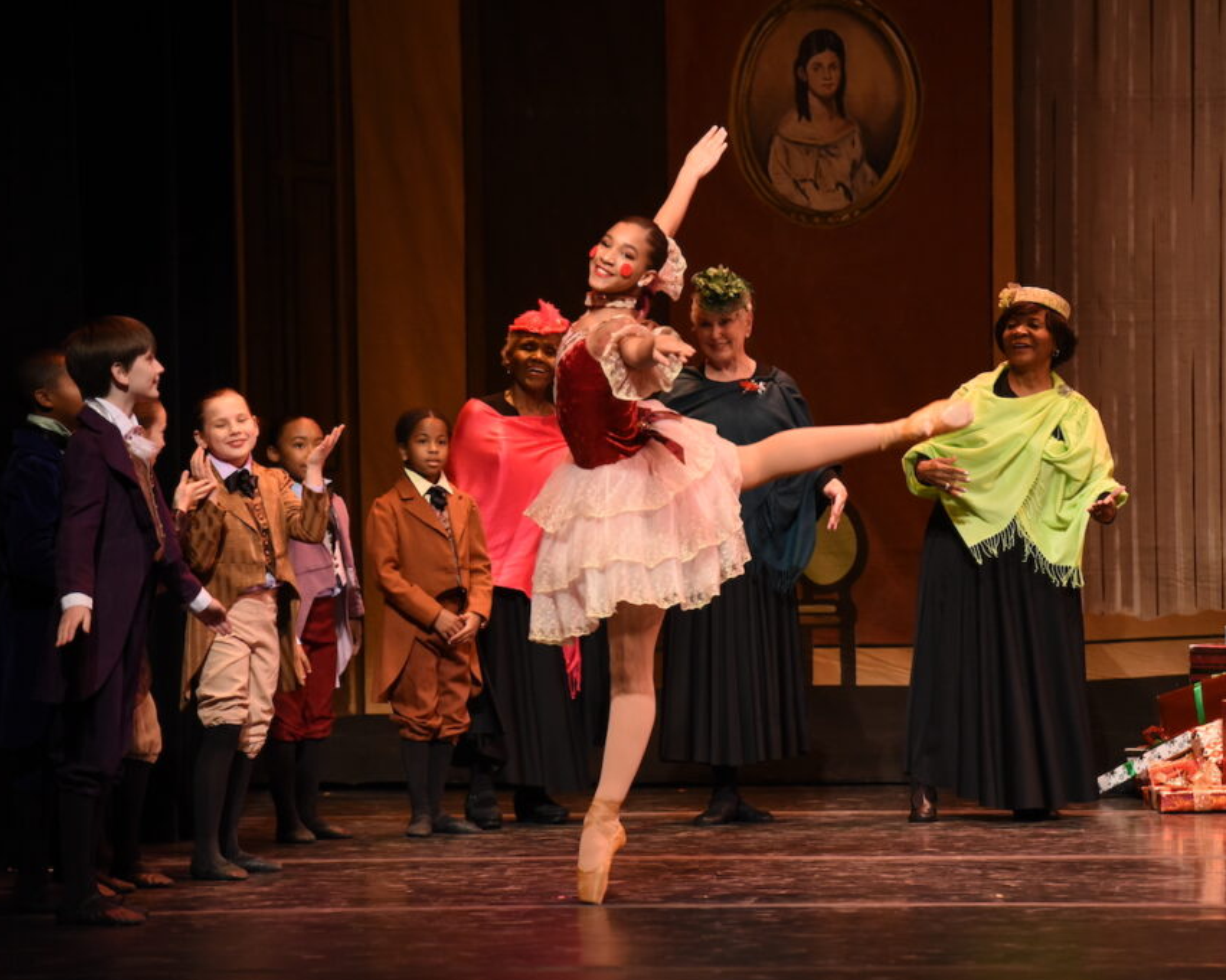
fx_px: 8197
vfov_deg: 6.8
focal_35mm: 226
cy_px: 491
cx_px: 699
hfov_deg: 8.6
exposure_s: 1/320
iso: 4000
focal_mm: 200
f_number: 5.6
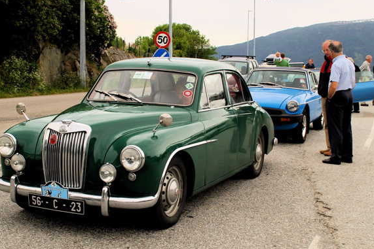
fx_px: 630
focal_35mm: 61
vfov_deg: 22.4
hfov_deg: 33.1
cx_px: 196
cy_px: 114
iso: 200
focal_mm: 33
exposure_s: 1/250
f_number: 8
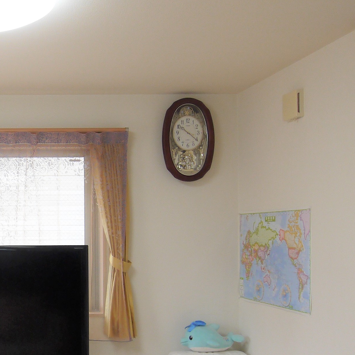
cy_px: 225
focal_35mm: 52
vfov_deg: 32.6
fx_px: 603
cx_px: -12
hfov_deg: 30.2
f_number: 4
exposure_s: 1/60
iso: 320
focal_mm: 9
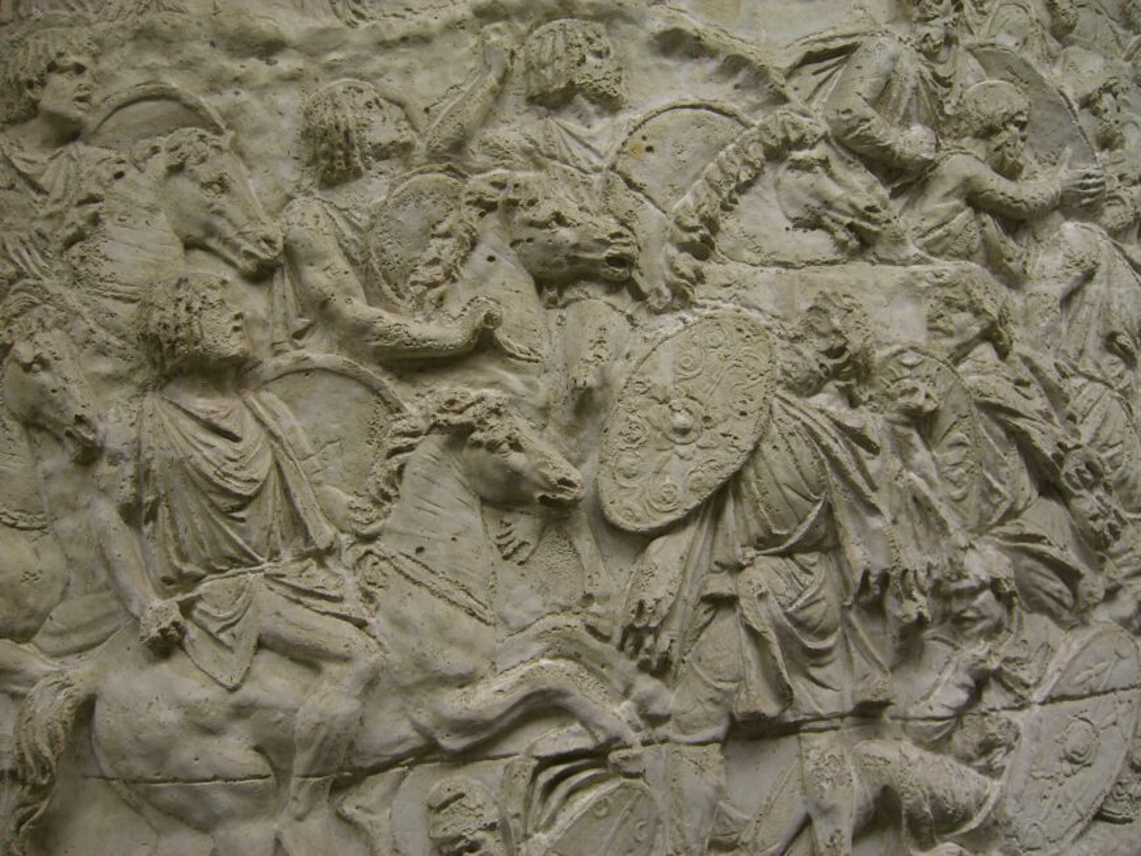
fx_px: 1253
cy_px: 428
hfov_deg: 49.0
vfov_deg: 37.7
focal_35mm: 38
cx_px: 570
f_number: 2.8
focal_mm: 7.9
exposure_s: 1/80
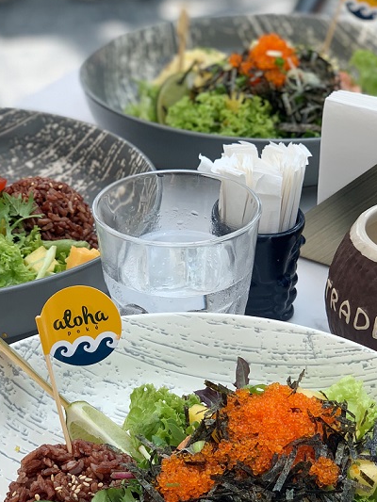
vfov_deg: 21.5
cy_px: 327
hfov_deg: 16.2
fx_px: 1321
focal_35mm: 91
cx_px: 184
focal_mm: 6
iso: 16
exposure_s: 1/129
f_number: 2.4
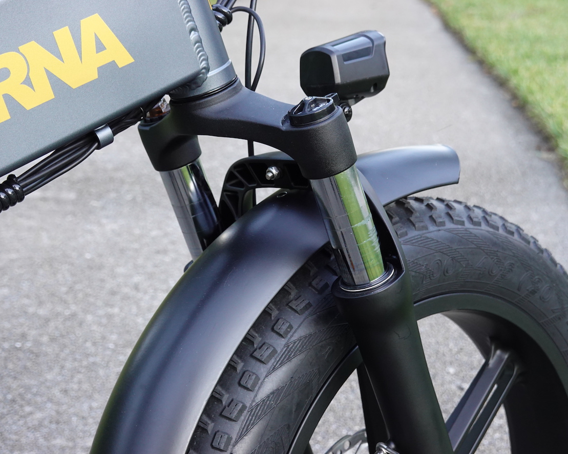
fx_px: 1294
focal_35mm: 77
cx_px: 306
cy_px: 226
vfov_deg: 19.9
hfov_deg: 24.7
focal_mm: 23.86
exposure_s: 1/80
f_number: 4
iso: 500
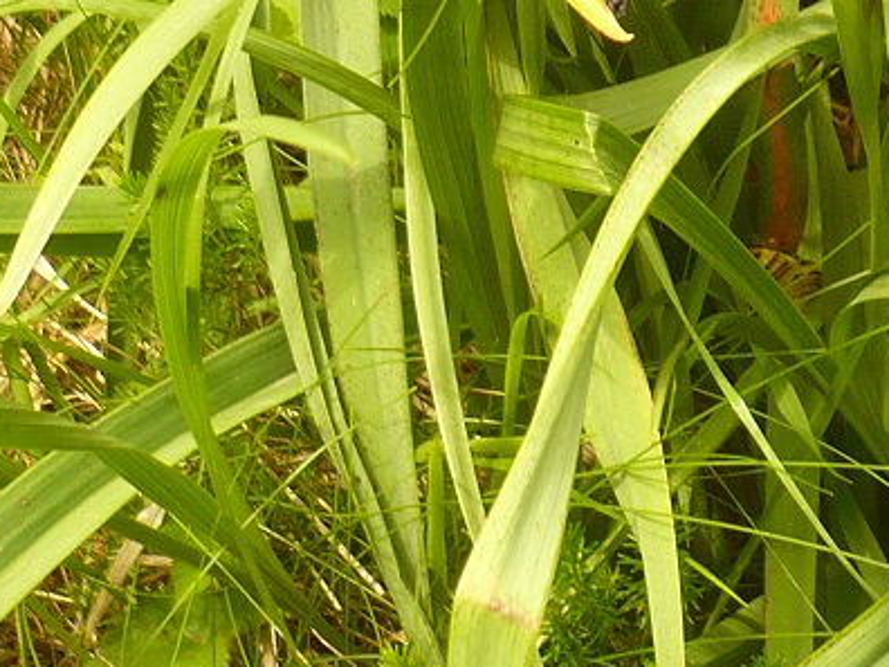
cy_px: -121
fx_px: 2722
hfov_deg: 18.3
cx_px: 775
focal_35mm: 106
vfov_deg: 13.6
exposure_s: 1/320
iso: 100
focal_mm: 5.8
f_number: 2.8
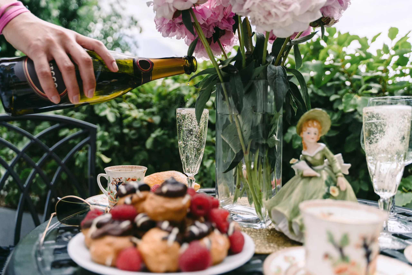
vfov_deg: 46.4
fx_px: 320
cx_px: 206
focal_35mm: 28
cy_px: 138
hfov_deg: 65.5
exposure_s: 1/2500
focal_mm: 28
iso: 160
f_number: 2.8
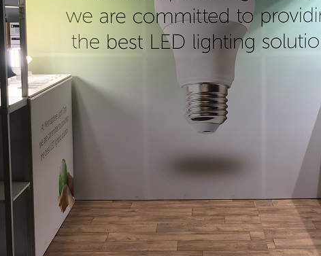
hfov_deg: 31.3
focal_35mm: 60
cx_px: 205
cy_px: 81
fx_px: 570
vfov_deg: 25.2
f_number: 2.2
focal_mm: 4.15
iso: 25
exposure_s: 1/60
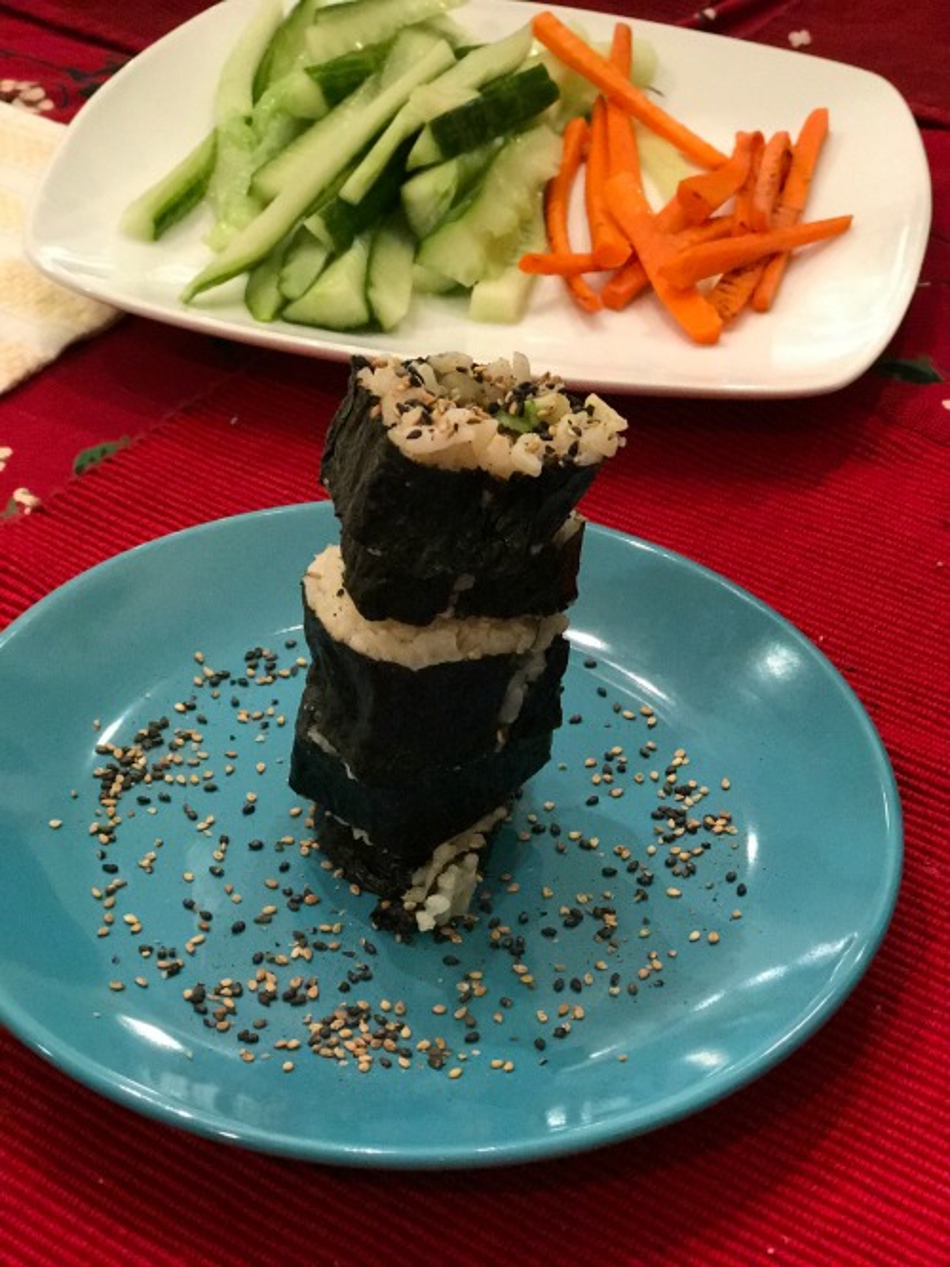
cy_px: 634
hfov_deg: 25.7
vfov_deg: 33.8
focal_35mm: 57
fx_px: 2086
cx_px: 475
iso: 400
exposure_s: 1/60
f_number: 2.8
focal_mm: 6.6
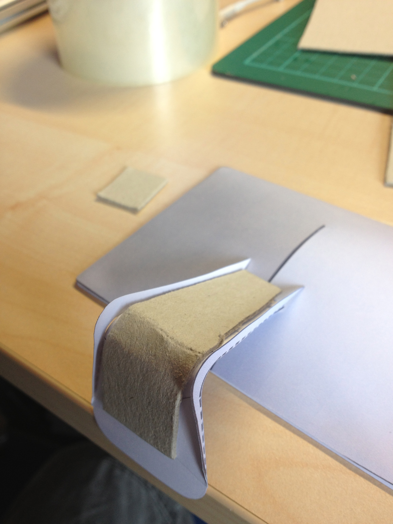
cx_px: 196
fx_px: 530
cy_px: 262
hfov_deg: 40.7
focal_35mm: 35
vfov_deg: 52.6
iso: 50
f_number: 2.4
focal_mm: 4.28
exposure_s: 1/24
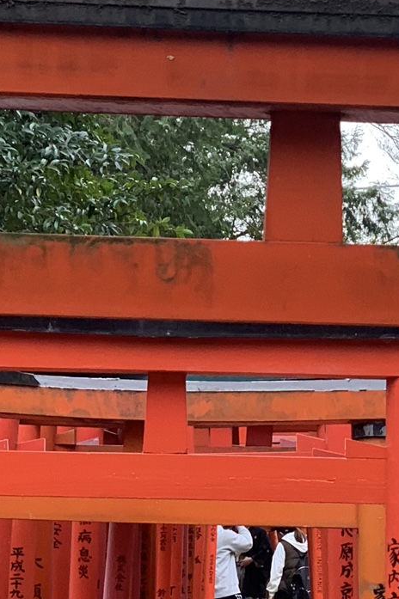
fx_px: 2646
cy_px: 798
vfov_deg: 12.5
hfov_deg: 8.6
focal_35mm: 159
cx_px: 301
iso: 100
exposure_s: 1/122
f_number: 2.4
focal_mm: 6
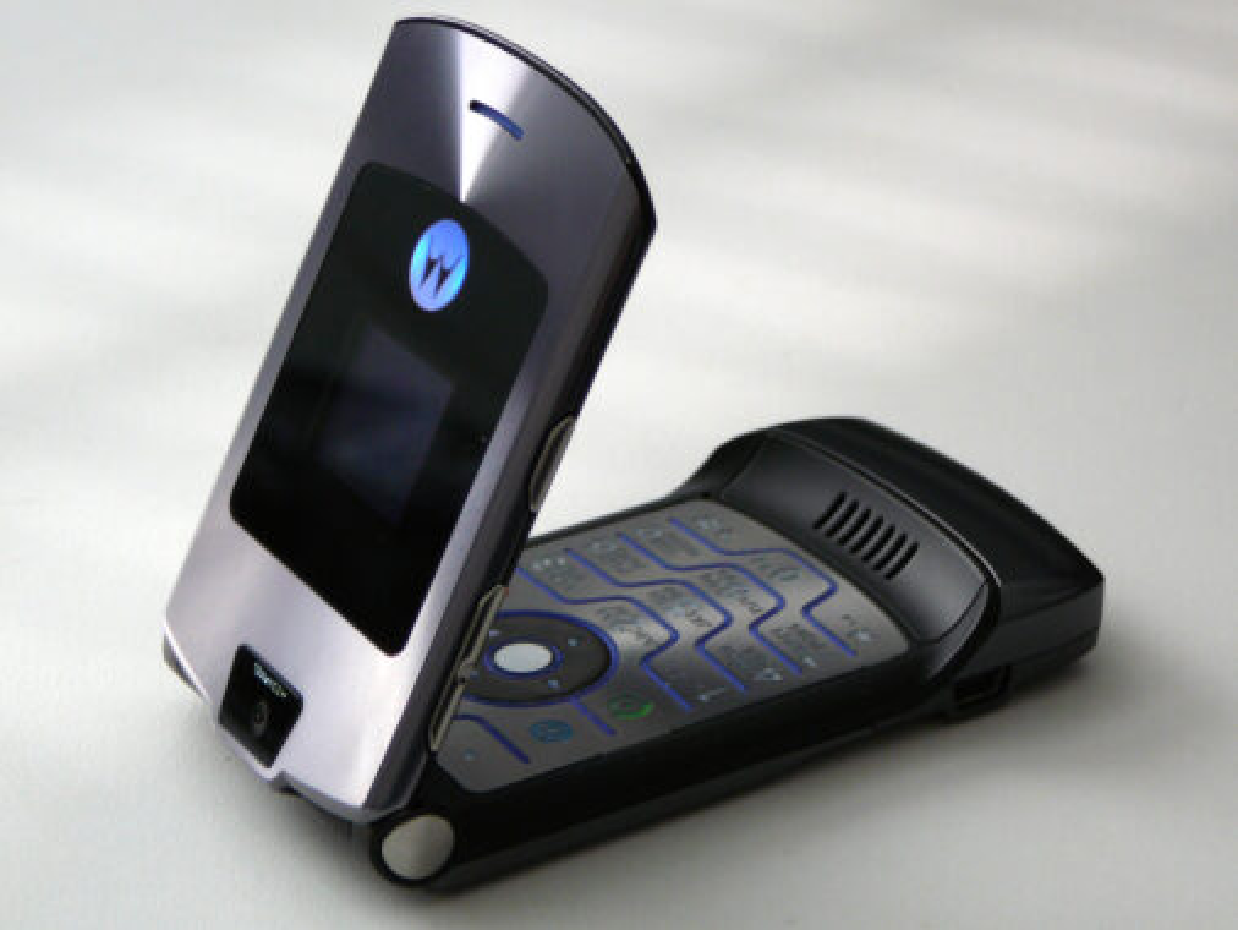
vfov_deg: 15.6
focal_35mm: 95
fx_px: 3399
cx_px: 619
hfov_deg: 20.6
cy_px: 465
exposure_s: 1/30
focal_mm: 14.1
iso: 125
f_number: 3.9
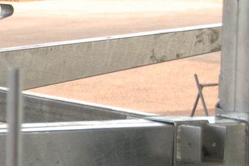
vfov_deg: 6.6
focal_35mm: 208
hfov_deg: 9.6
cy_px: 107
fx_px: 1440
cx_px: -136
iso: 160
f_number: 4.2
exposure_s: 1/125
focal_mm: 35
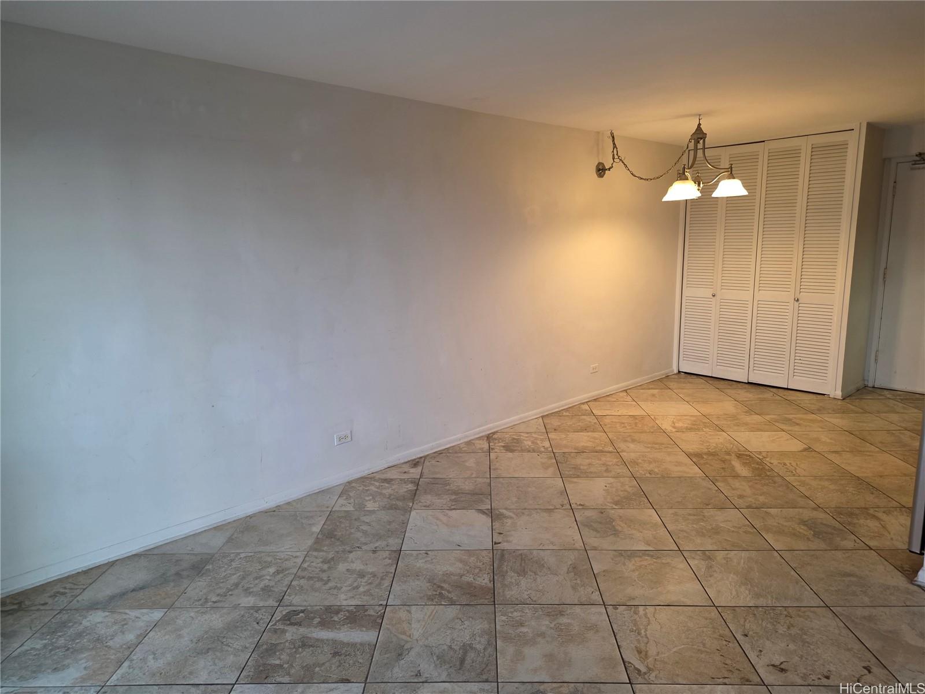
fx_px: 615
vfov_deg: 58.9
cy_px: 347
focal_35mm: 23
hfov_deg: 73.9
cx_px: 462
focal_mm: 6.25
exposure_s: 1/120
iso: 400
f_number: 1.7
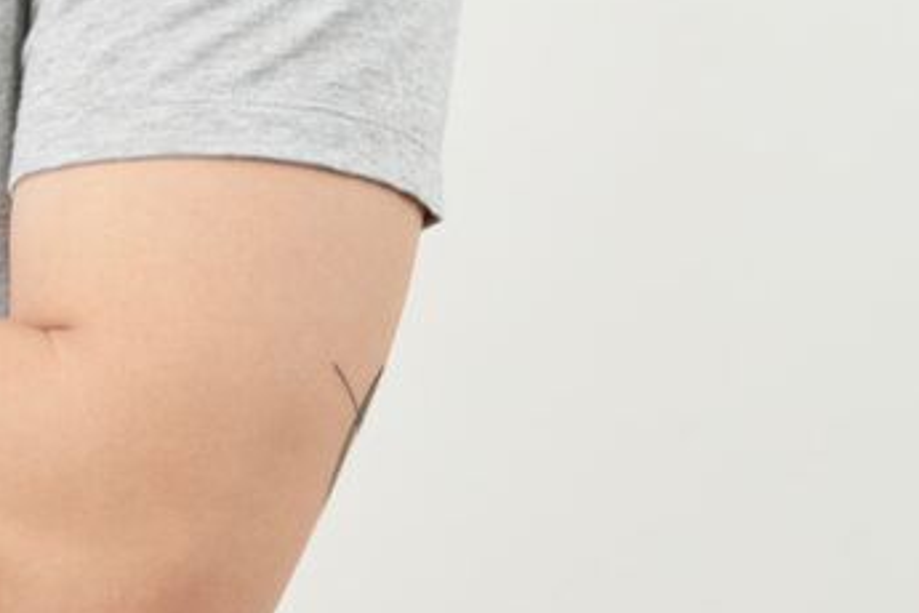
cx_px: -83
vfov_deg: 3.6
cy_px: 426
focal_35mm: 384
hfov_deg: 5.4
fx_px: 9802
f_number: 6.3
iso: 100
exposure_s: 1/160
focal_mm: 135
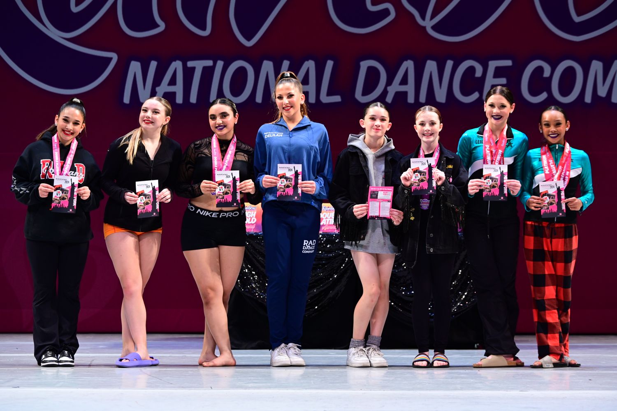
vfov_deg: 10.2
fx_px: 2314
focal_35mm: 135
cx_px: 308
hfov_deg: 15.2
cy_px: 206
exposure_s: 1/320
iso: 1000
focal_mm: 135
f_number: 4.5
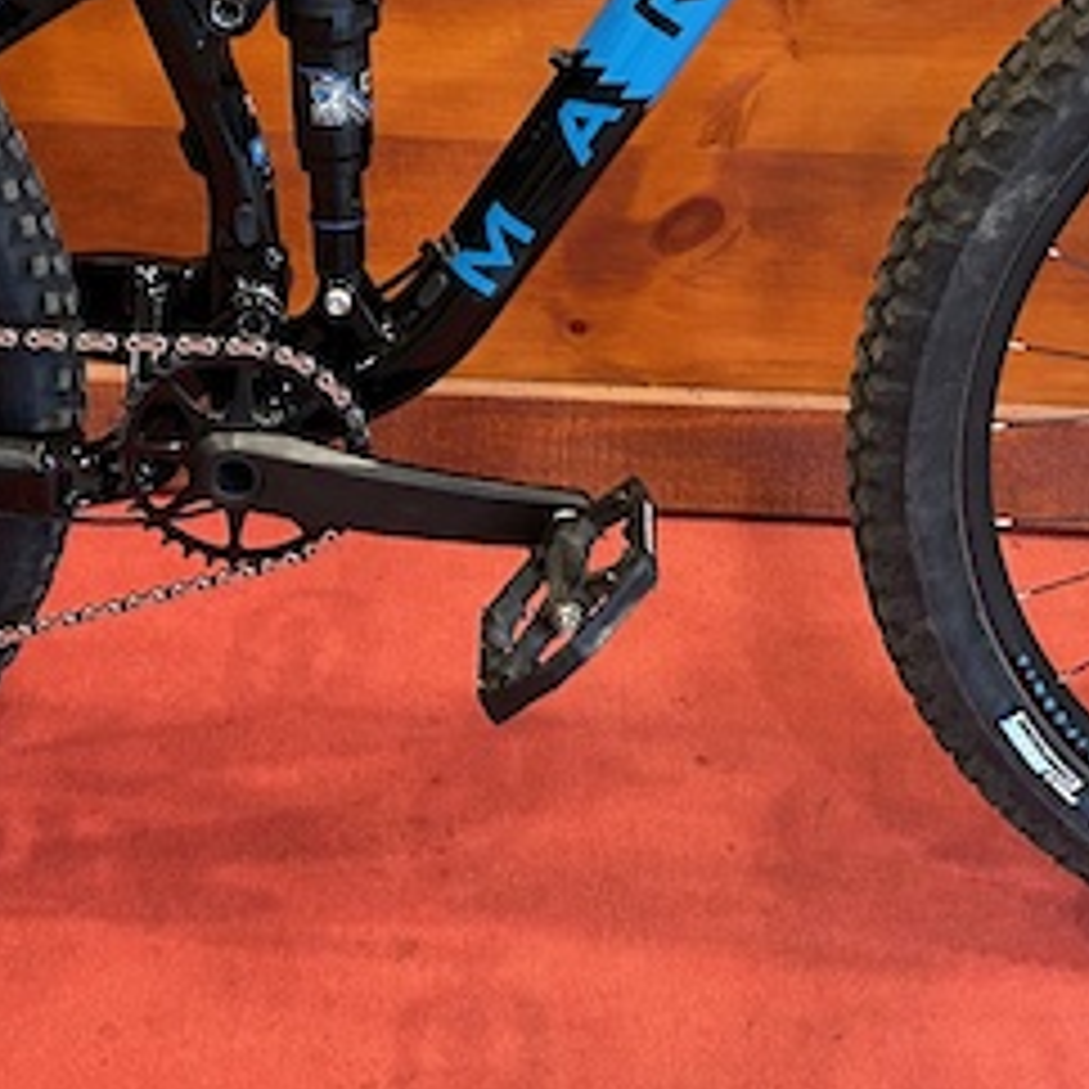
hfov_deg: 22.7
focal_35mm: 76
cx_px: 468
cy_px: 234
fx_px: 2705
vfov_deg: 22.5
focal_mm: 5.7
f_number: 1.5
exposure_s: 1/60
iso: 320
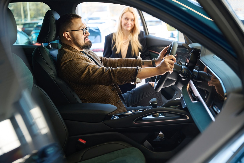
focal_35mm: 50
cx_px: 122
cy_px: 82
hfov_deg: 39.4
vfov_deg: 26.8
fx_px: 341
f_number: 2.8
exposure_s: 1/250
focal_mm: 50.3
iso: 800
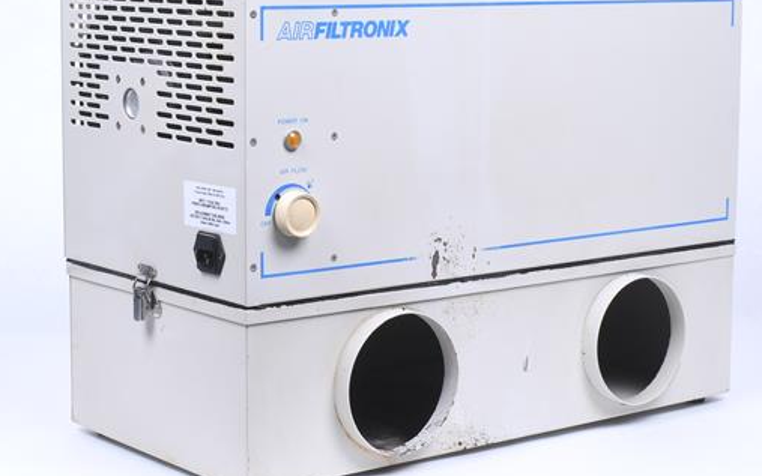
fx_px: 976
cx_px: 400
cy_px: 233
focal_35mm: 47
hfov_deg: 42.6
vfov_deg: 27.4
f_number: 14
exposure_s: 1/200
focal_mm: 26
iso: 200
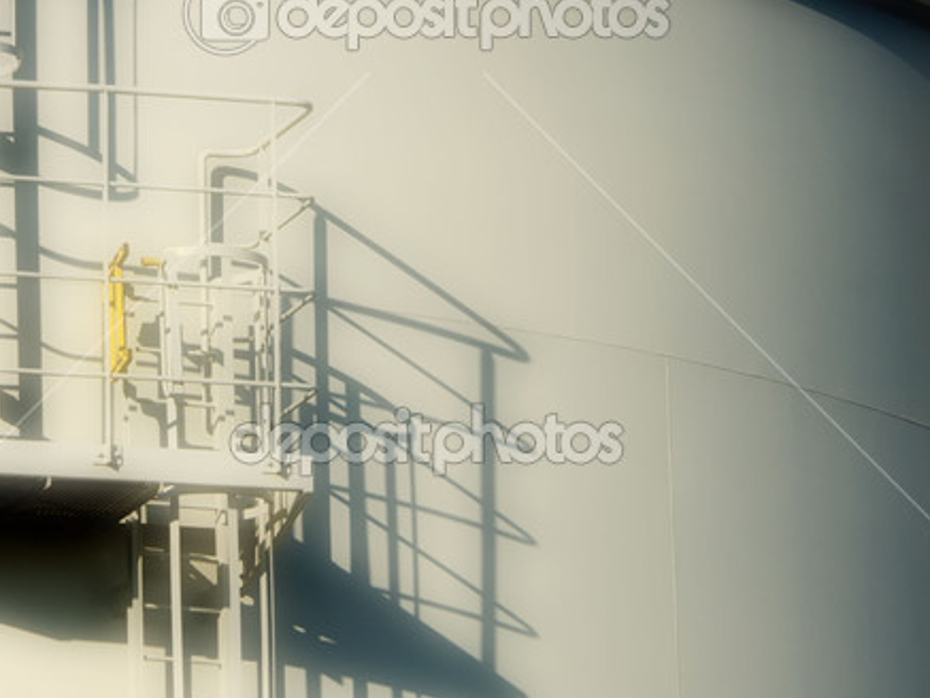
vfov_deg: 3.8
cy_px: 15
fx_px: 10508
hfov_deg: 5.1
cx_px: 426
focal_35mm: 391
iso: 200
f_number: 10
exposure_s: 1/1000
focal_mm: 116
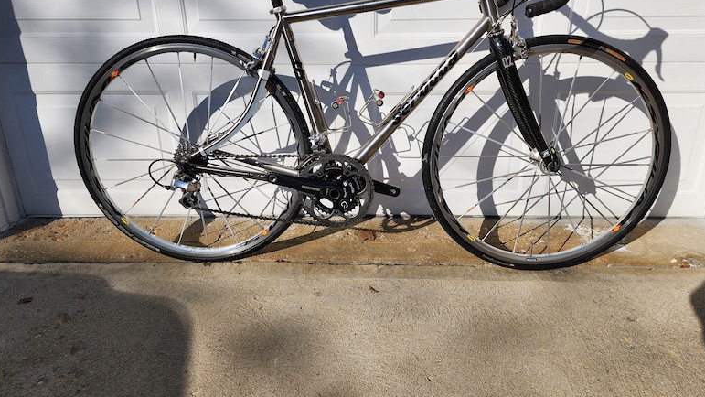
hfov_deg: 71.9
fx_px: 486
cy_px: 145
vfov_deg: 44.0
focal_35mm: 26
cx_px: 360
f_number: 1.8
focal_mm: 6.4
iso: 12
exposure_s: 1/2417
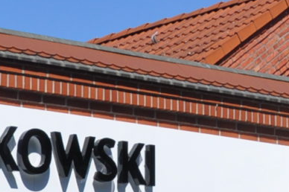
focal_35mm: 198
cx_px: 173
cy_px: 450
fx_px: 1588
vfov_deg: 6.6
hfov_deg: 10.4
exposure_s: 1/400
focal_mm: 20
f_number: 10
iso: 200
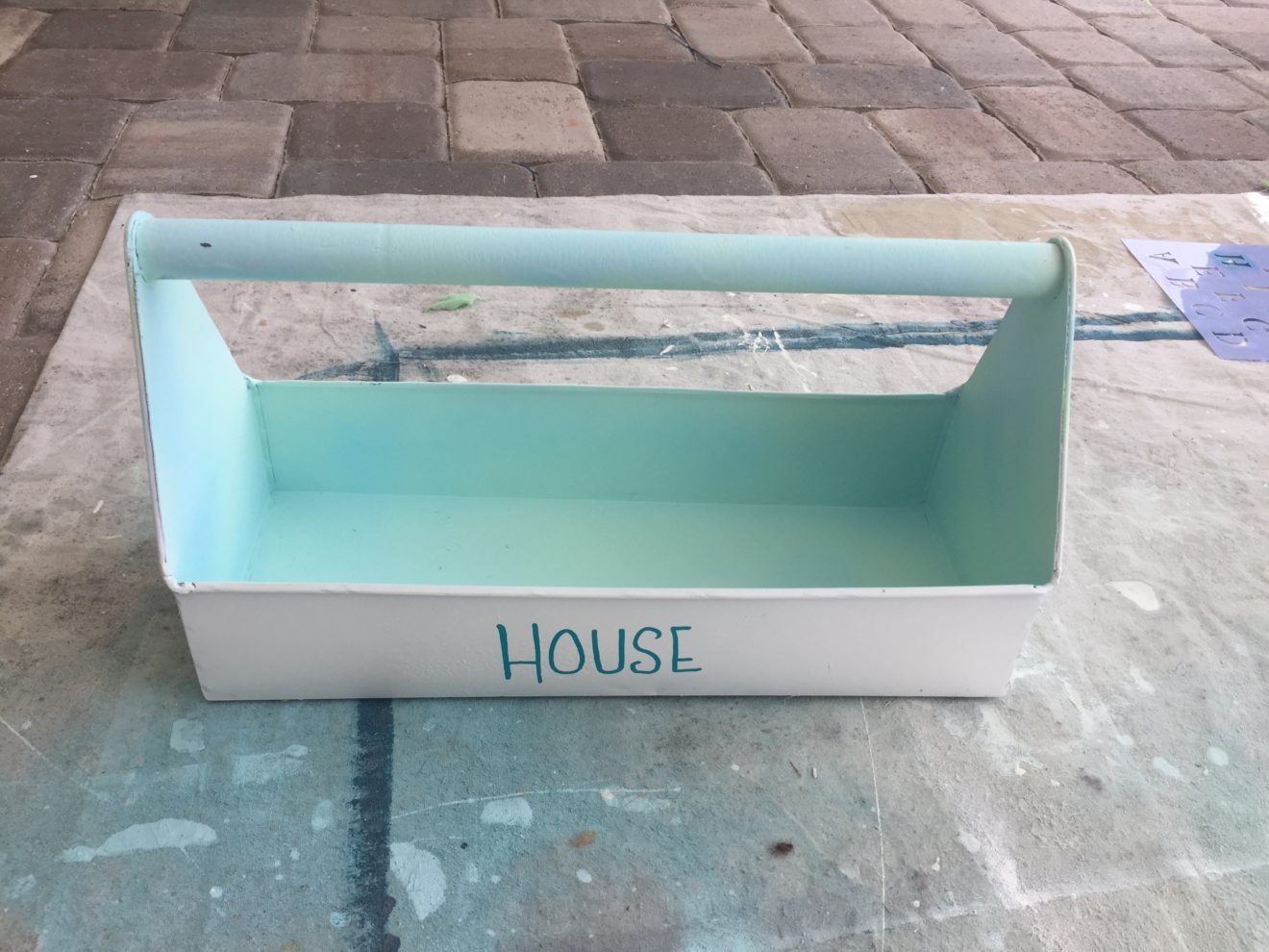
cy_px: 476
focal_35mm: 29
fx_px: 1063
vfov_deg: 48.2
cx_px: 634
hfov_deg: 61.7
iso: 32
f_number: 2.2
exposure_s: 1/141
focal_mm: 4.15
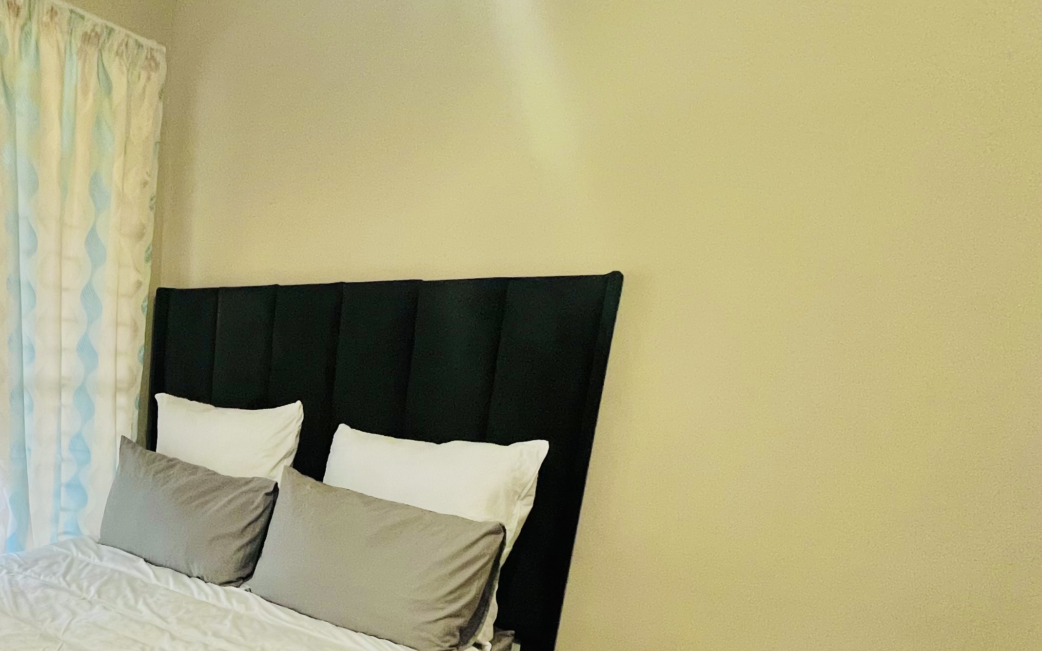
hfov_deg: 63.1
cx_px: 179
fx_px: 738
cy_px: 590
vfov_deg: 43.4
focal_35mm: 26
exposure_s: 1/50
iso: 320
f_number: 1.8
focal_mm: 1.57
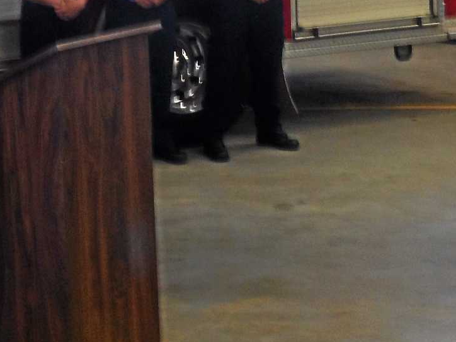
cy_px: 26
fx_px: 1304
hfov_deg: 19.7
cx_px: 118
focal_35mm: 99
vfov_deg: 14.8
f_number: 2.4
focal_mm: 4.28
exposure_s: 1/20
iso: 80
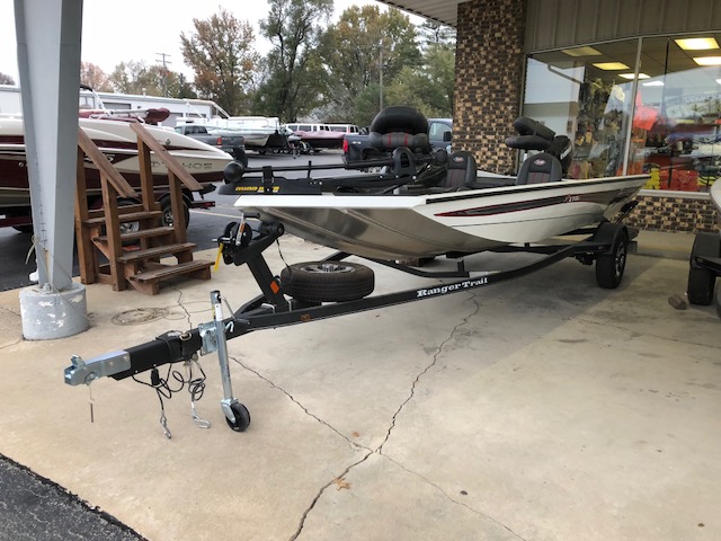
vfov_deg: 48.2
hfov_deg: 61.7
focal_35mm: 29
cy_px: 270
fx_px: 604
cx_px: 360
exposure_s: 1/30
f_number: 1.8
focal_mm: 3.99
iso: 40
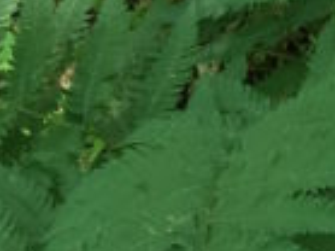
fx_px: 1615
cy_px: 140
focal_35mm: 167
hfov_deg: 10.8
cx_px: 672
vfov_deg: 8.9
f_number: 2.2
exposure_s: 1/30
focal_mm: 4.15
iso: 80
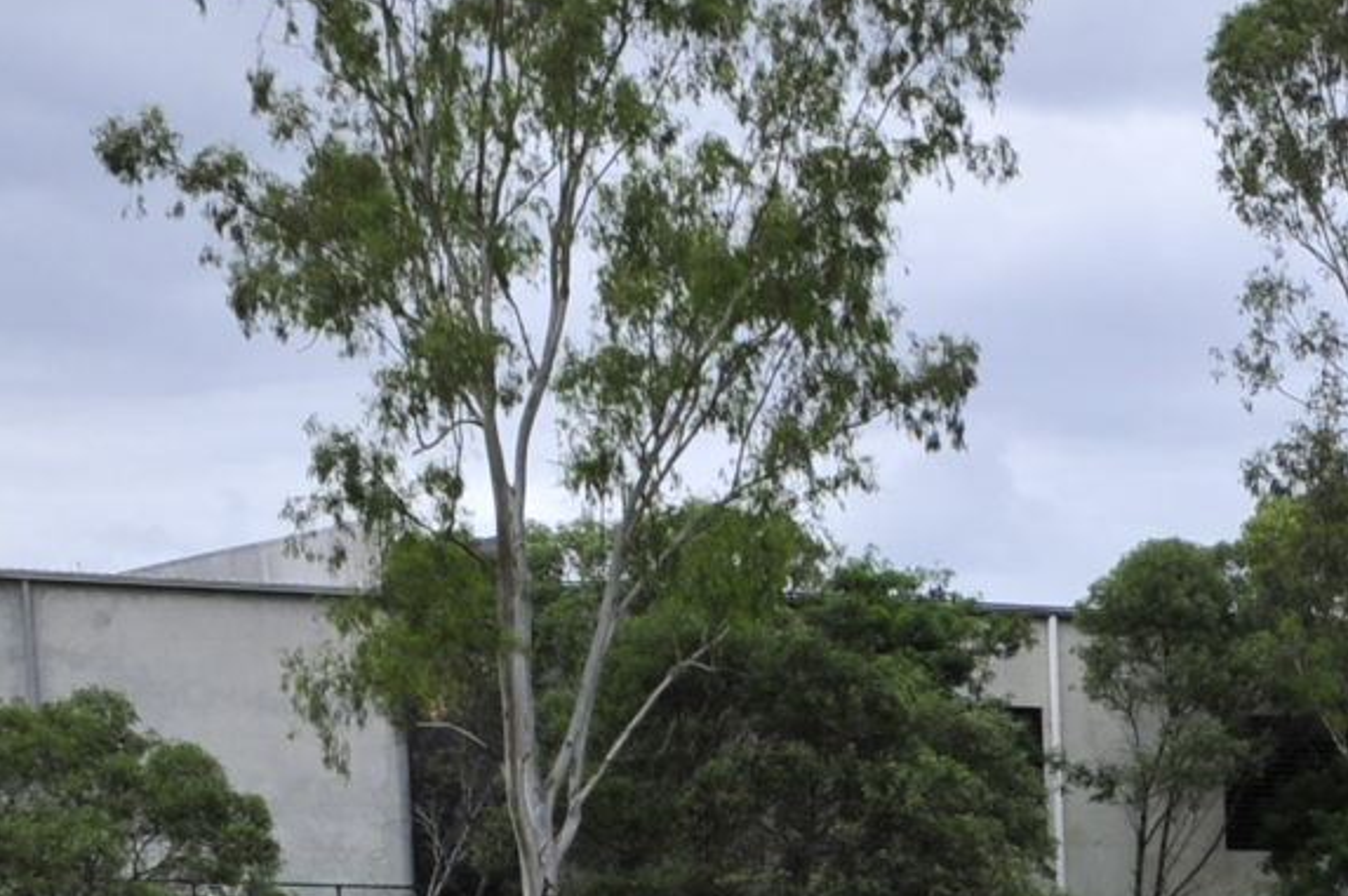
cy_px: 1903
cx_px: 2028
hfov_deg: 14.3
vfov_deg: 9.4
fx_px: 5013
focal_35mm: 134
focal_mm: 20
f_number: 9
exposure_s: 1/320
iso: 200
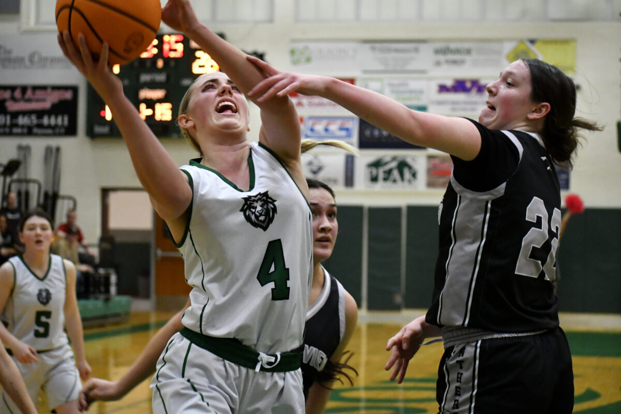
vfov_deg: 13.0
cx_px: 310
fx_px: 1811
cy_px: 207
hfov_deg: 19.5
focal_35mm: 105
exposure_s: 1/500
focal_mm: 70
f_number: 4.5
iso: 9000
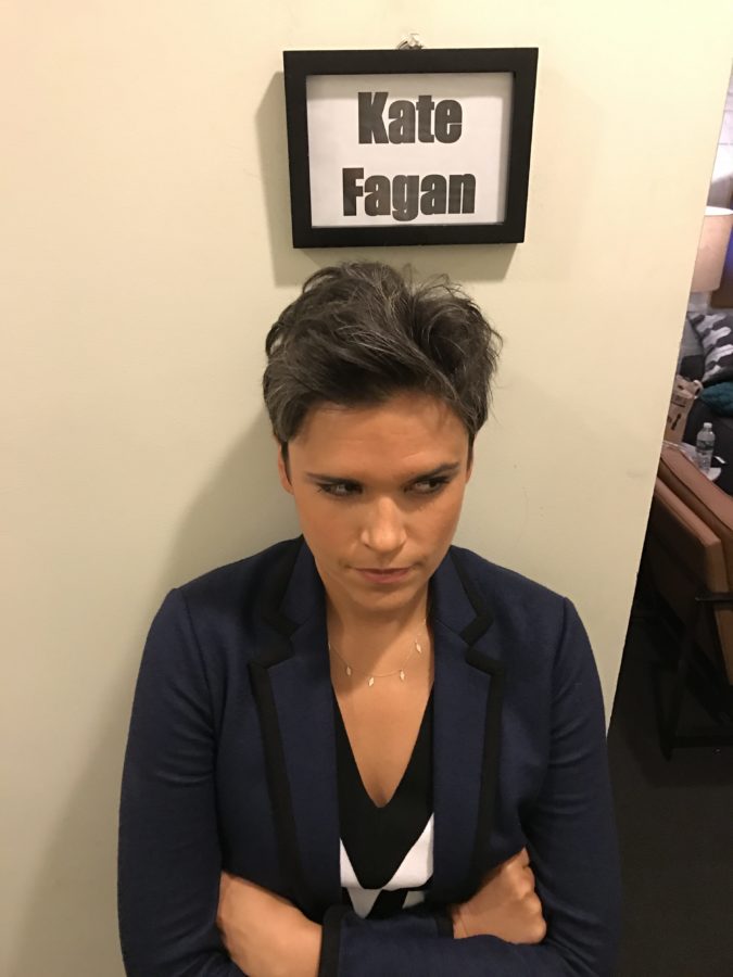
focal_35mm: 28
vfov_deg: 63.4
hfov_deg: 49.7
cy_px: 488
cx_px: 366
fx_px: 791
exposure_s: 1/15
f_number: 1.8
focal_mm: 3.99
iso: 100
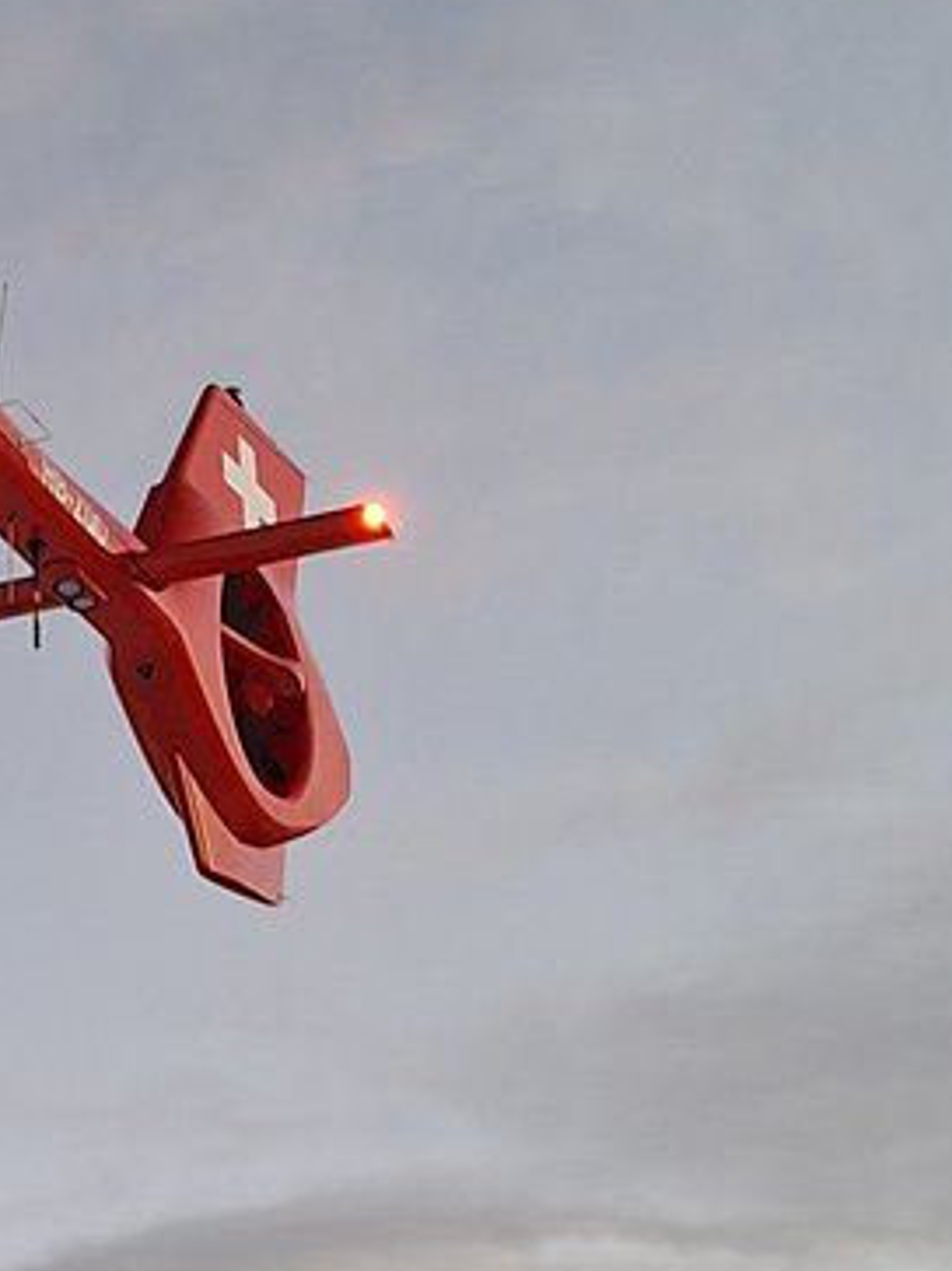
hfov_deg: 12.3
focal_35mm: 114
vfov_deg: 17.3
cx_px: -553
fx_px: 4183
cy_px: 525
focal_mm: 5.54
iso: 100
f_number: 1.8
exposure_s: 1/50
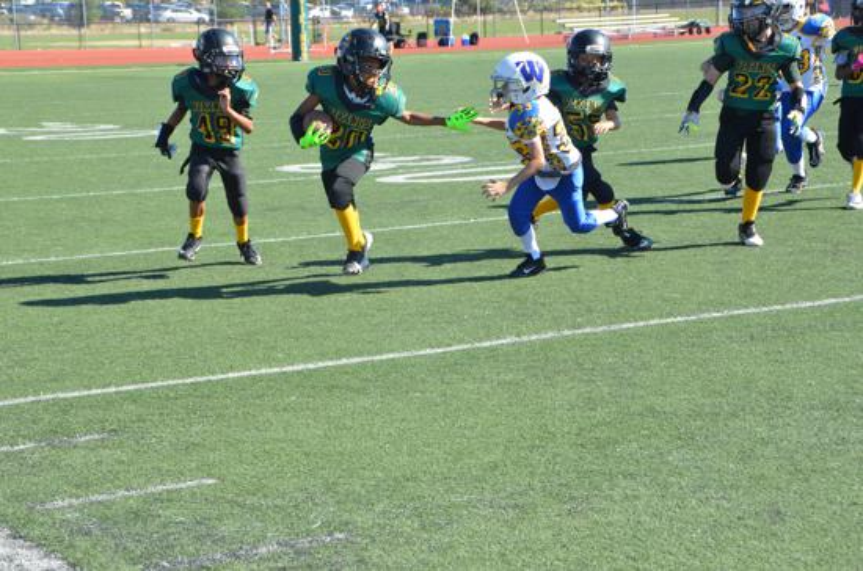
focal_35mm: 84
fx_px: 2009
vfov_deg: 16.2
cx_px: 432
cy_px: 286
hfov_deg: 24.2
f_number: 10
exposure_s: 1/2500
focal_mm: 56
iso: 3200
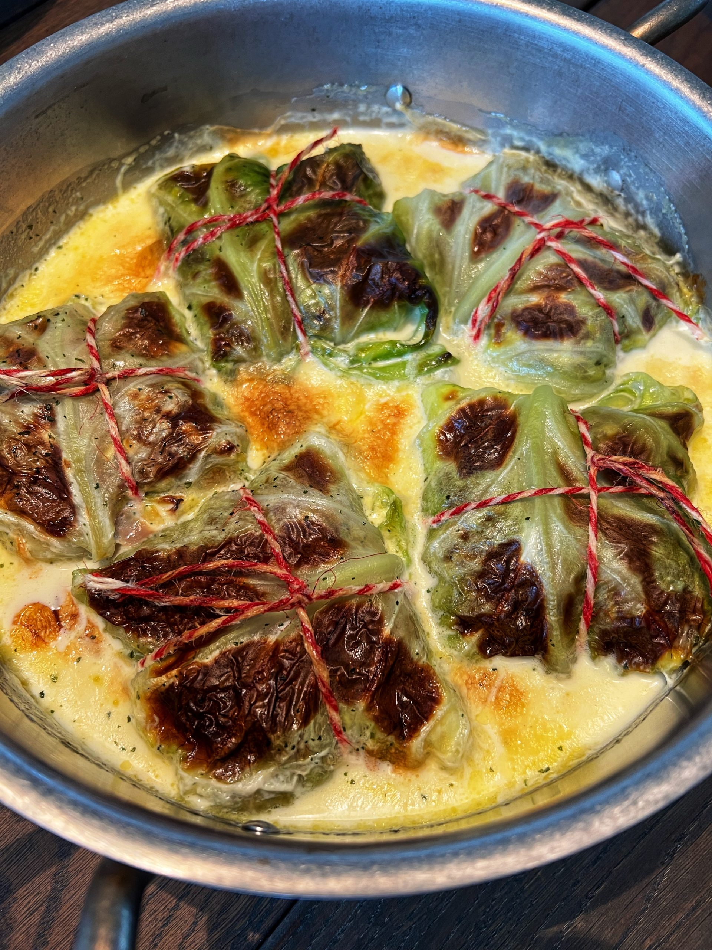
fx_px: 713
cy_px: 475
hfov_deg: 53.1
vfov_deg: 67.3
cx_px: 356
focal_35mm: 26
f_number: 1.5
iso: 80
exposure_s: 1/50
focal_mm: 5.7
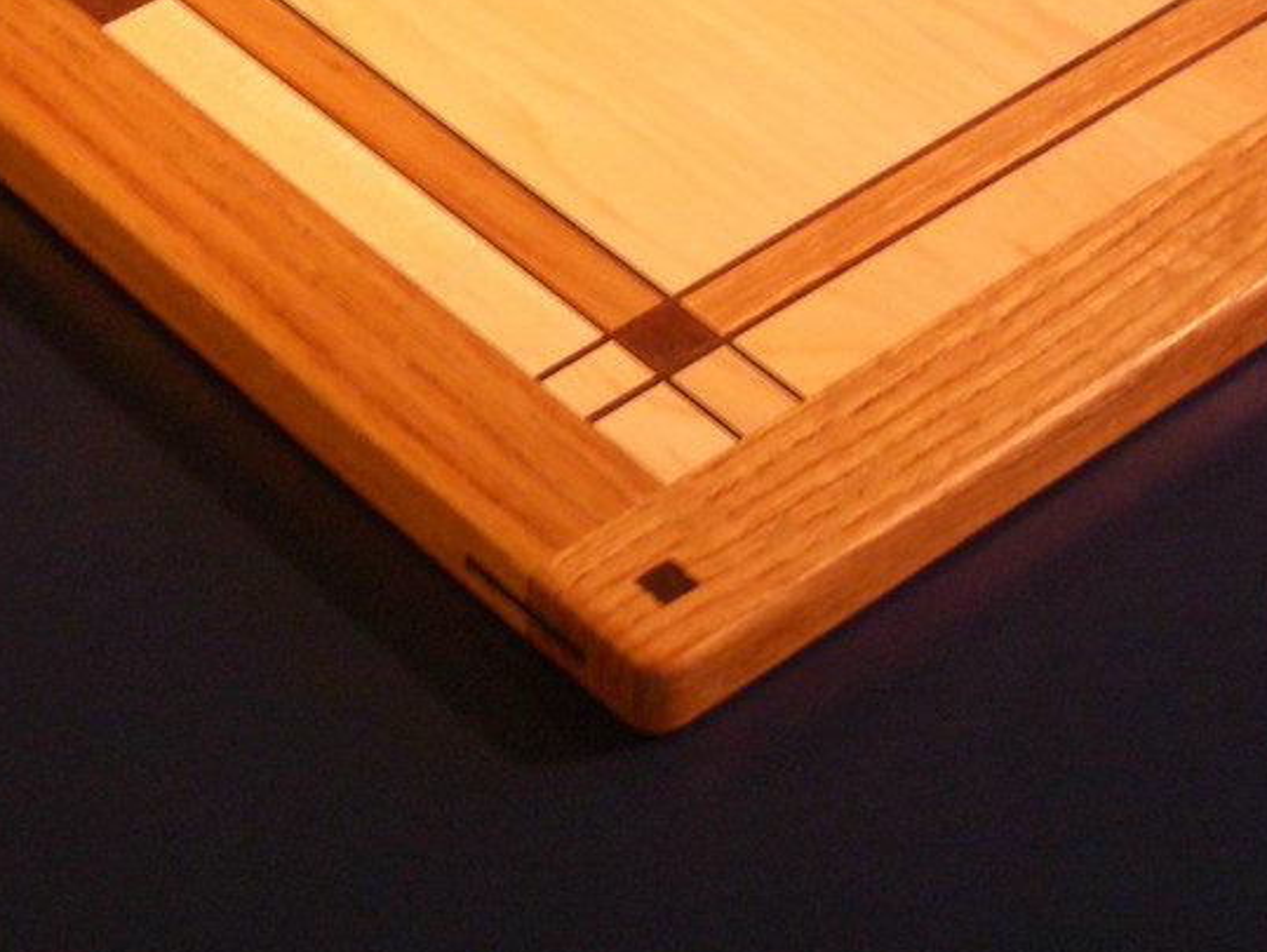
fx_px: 3992
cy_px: -61
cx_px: 522
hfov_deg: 18.0
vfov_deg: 13.4
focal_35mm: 109
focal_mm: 8.1
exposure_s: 1/15
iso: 200
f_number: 3.5
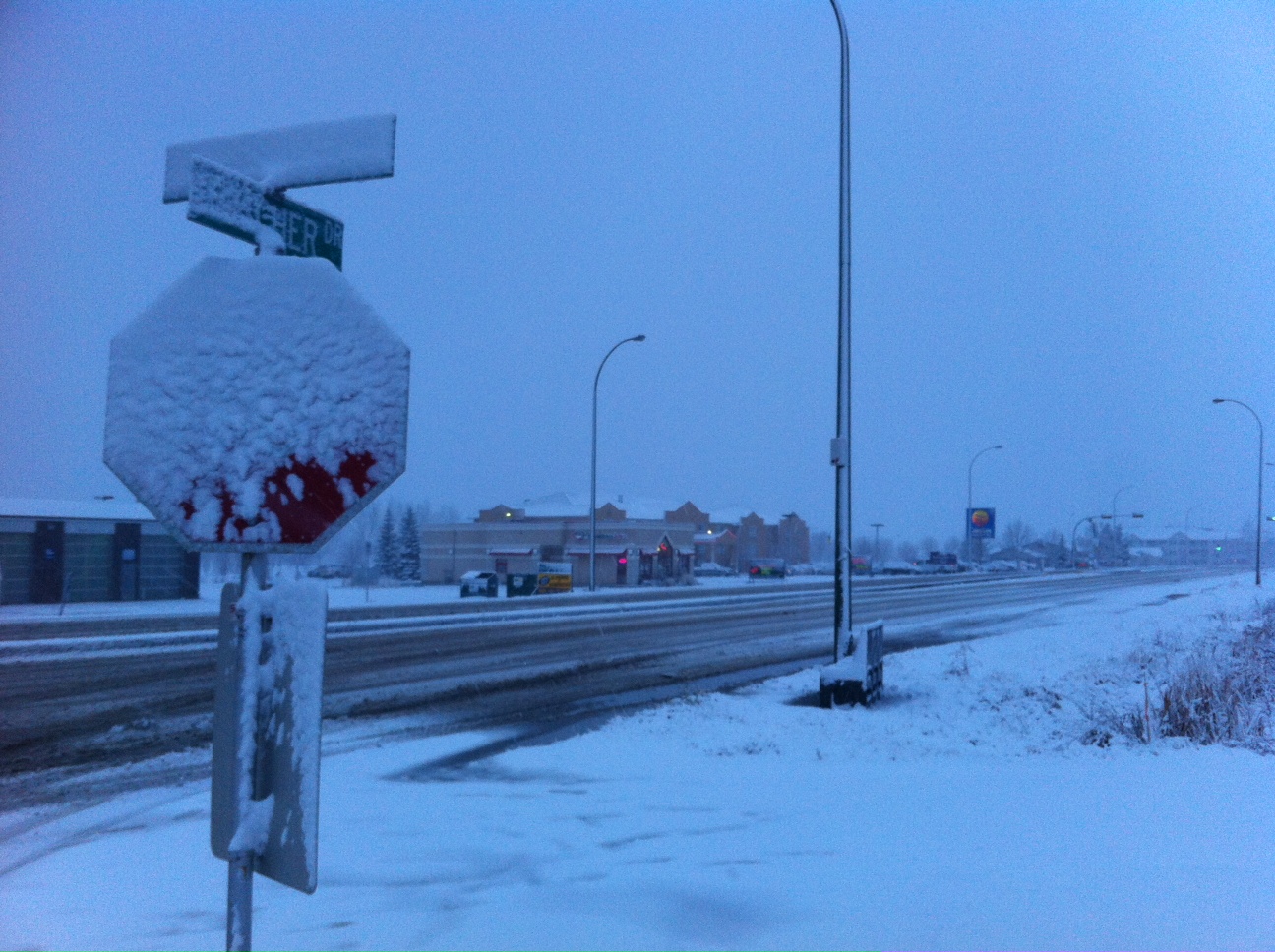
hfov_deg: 52.7
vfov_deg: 40.6
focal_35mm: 35
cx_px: 638
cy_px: 476
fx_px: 1287
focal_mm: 3.85
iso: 100
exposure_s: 1/120
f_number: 2.8
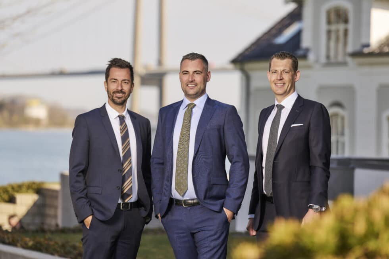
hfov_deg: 11.7
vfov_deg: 7.8
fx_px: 1902
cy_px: 130
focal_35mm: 176
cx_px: 194
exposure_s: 1/400
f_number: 4
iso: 50
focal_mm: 176
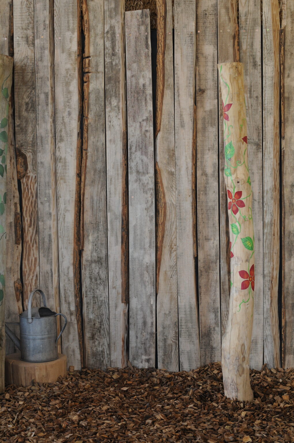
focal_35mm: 75
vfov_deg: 27.0
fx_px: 921
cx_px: 147
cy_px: 222
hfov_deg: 18.1
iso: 400
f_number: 5
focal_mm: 50
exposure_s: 1/160
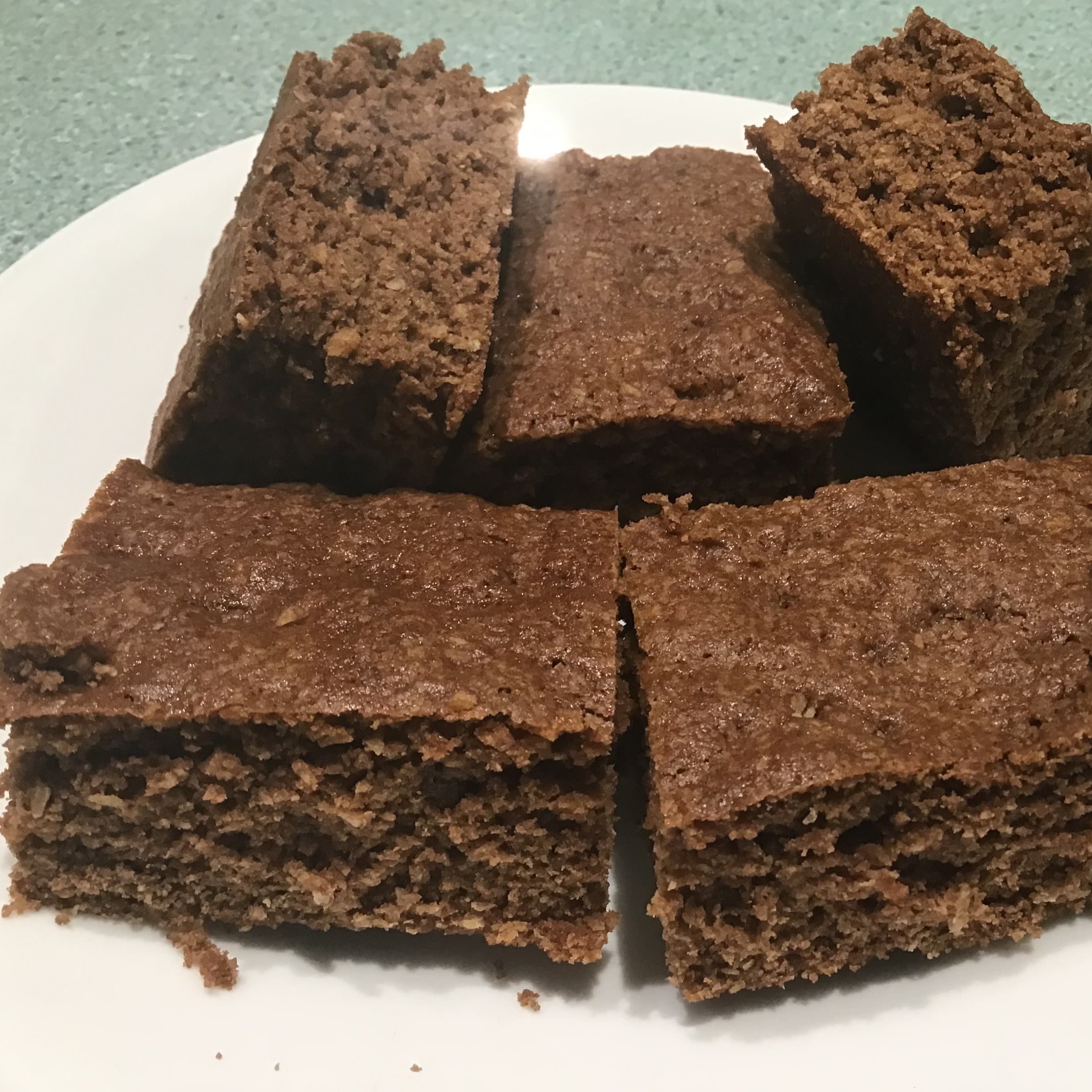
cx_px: 674
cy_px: 547
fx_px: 1321
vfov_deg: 44.9
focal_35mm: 37
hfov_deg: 44.6
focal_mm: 3.3
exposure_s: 1/33
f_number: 2.4
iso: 125
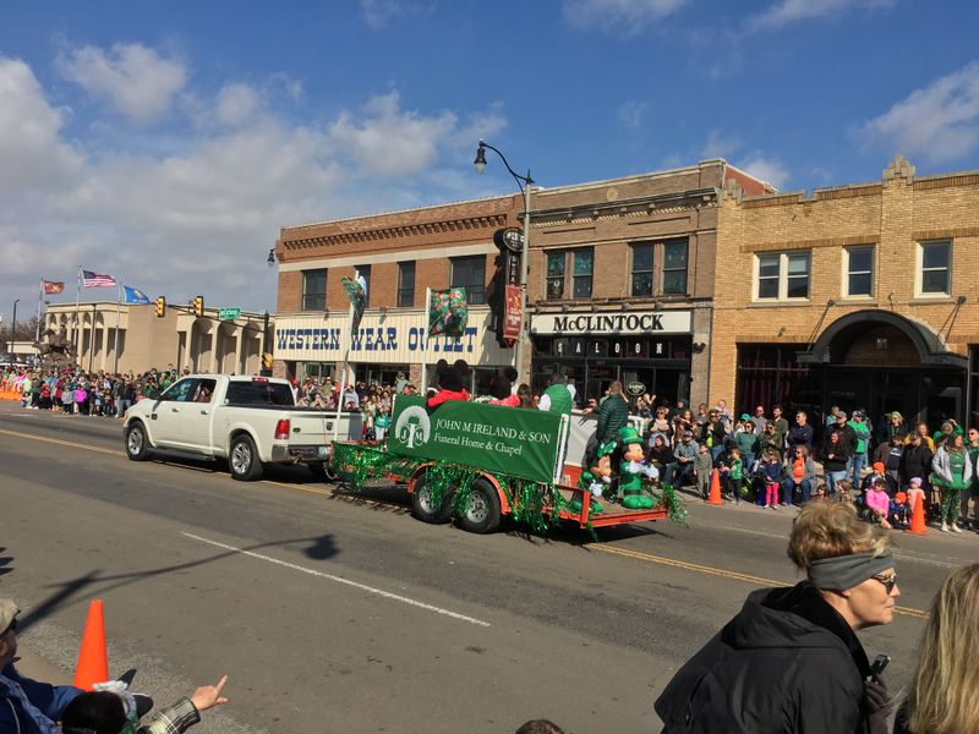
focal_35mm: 29
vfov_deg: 48.2
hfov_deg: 61.7
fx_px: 820
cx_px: 490
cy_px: 367
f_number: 2.2
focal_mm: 4.15
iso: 25
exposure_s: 1/2137
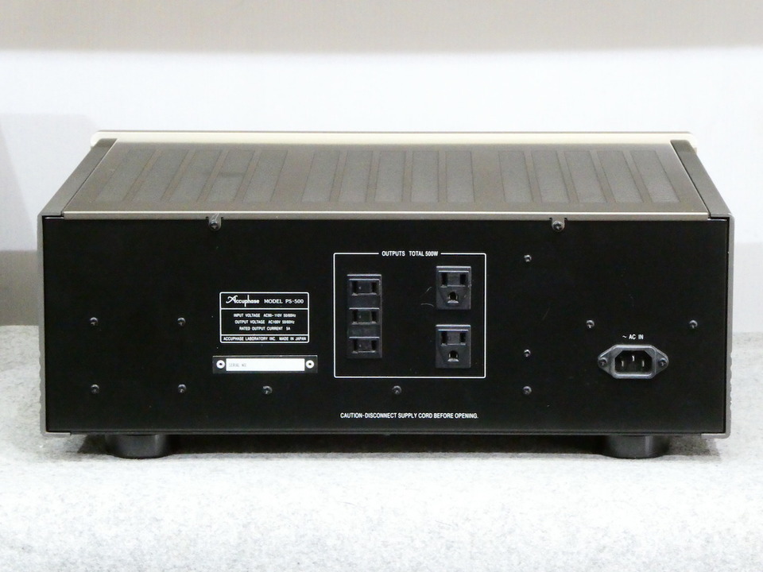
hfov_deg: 14.6
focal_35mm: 135
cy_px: 286
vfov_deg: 11.0
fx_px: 2976
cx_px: 382
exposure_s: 1/10
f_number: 8
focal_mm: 24.2
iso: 1600
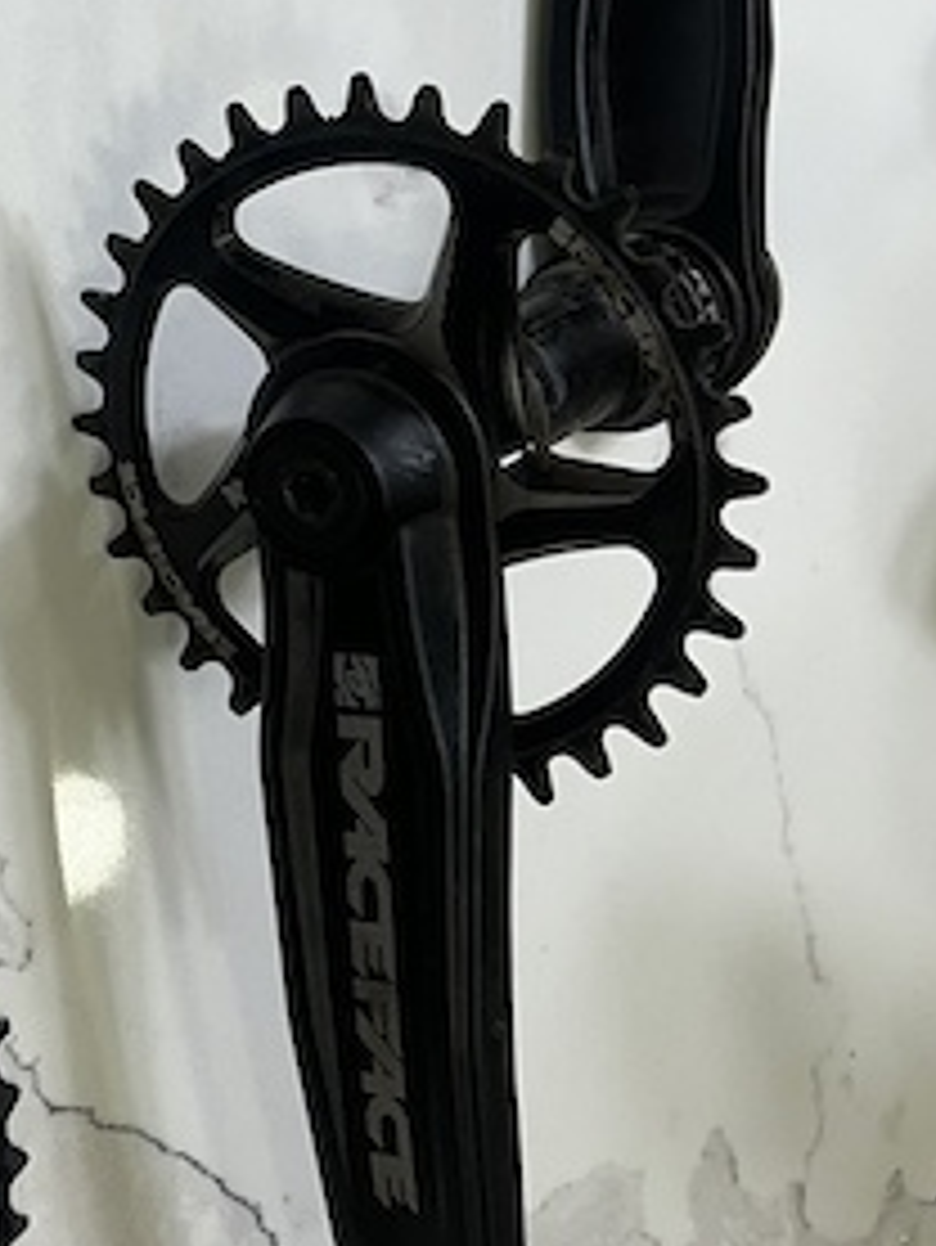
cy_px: 400
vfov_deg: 25.8
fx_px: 2702
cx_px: -148
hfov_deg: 18.7
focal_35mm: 75
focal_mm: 5.7
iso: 64
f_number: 1.5
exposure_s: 1/120
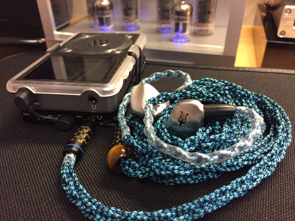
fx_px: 247
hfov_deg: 61.7
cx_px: 148
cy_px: 110
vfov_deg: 48.2
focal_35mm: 29
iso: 200
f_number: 2.2
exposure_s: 1/30
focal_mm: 4.15
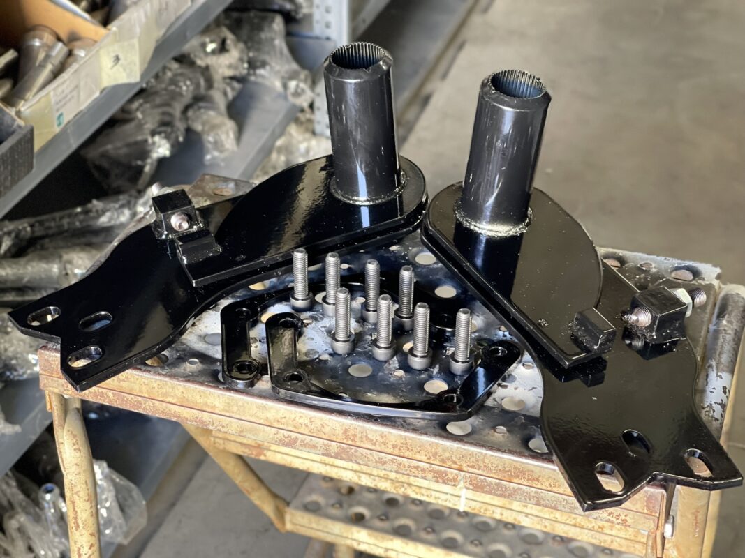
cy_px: 279
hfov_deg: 30.3
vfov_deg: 22.9
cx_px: 372
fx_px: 1377
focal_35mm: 64
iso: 400
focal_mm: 7.5
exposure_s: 1/40
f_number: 2.2
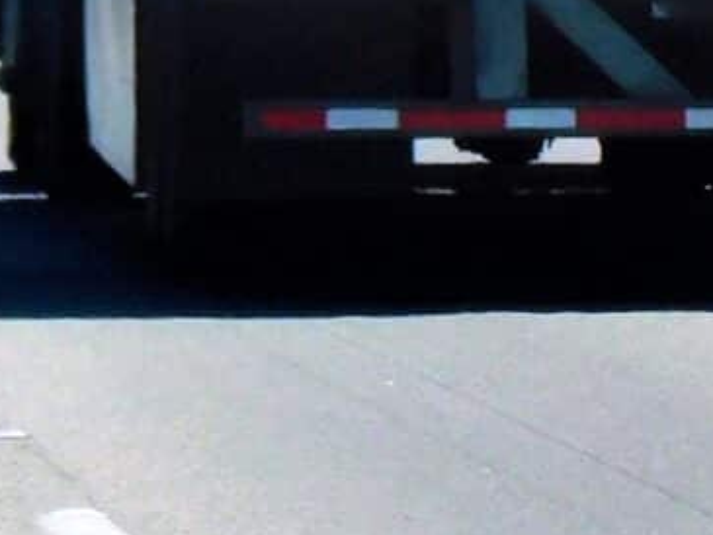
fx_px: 21284
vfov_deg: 1.4
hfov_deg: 1.9
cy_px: -20
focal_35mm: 1033
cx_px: 18
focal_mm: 32.7
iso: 125
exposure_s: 1/800
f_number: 5.4
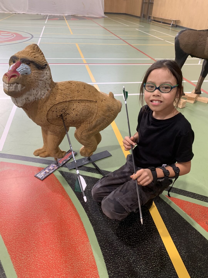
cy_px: 139
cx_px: 104
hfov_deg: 53.1
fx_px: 208
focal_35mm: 26
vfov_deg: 67.3
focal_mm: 4.25
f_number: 1.8
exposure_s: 1/60
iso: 125
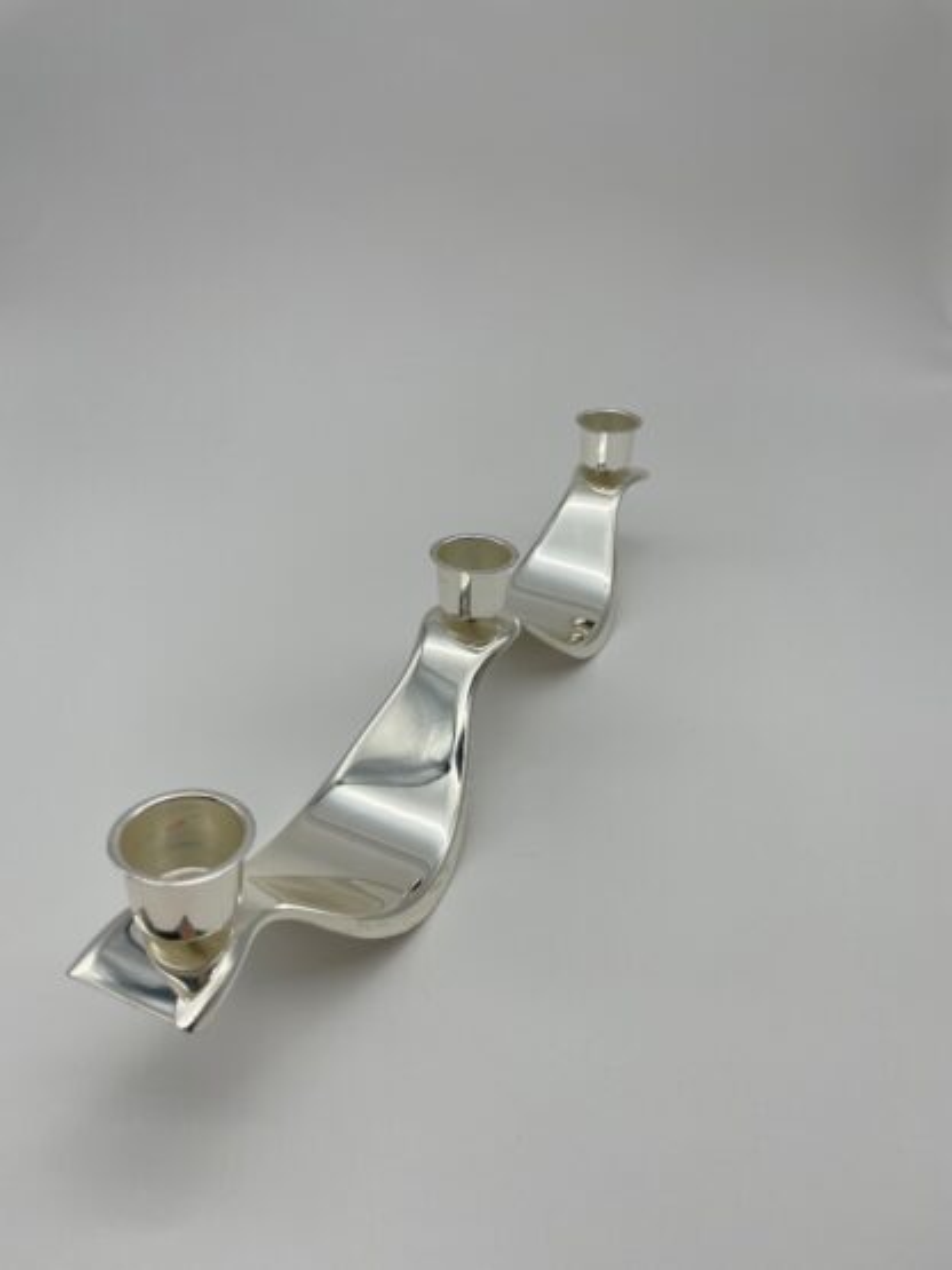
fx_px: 954
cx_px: 476
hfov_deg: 53.0
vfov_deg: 67.3
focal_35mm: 26
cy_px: 635
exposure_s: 1/1531
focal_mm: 4.2
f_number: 1.6
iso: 50
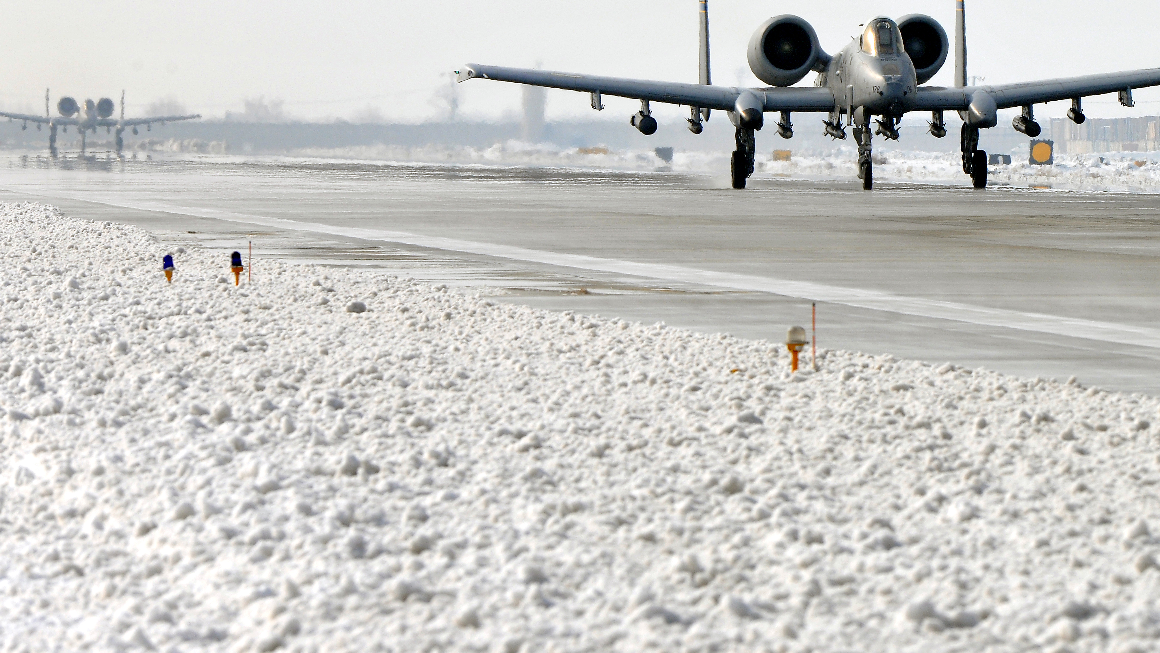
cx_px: 626
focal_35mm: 337
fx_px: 10366
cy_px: 249
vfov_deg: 3.6
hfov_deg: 6.4
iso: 400
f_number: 11
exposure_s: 1/800
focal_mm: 280
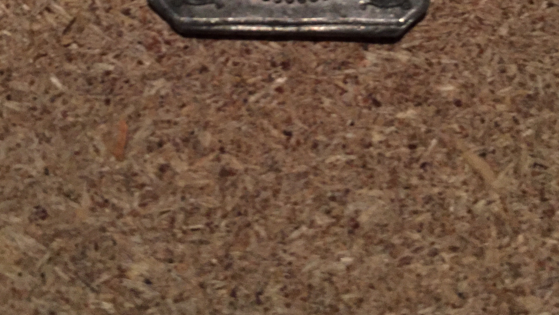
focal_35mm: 43
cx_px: 279
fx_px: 637
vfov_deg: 25.3
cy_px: -50
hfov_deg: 47.4
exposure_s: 1/15
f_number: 2.2
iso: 320
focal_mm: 4.15
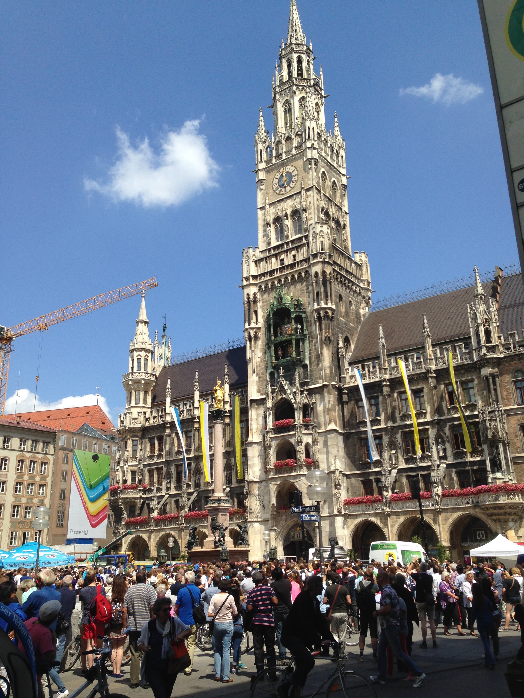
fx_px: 666
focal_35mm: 33
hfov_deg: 42.9
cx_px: 262
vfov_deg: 55.4
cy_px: 349
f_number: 2.4
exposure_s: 1/1642
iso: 50
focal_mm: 4.12
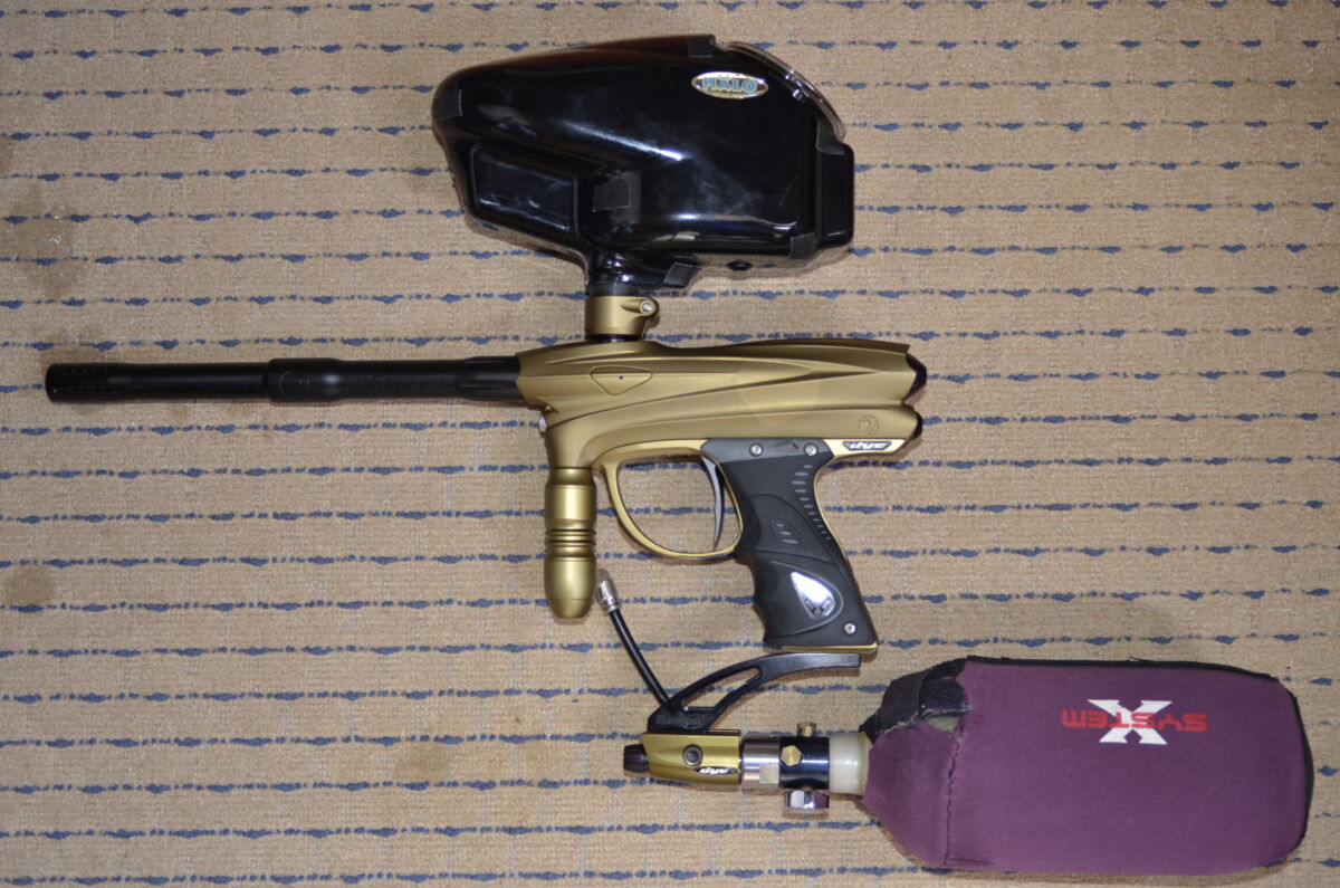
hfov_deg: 46.5
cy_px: 444
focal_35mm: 42
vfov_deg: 31.8
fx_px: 1560
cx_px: 670
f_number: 3.3
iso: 800
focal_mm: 28
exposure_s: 1/60
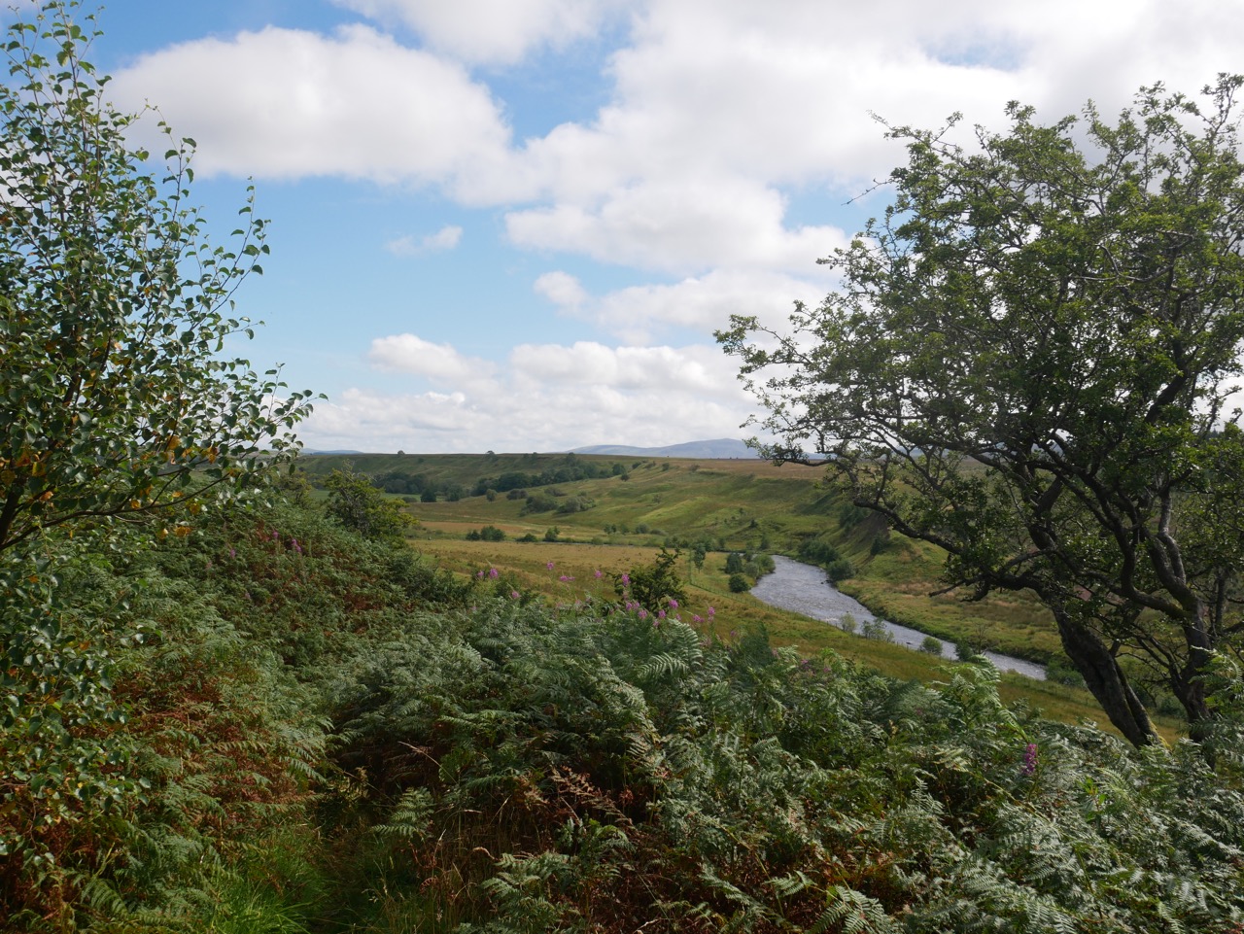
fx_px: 1079
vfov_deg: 46.8
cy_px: 467
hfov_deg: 59.9
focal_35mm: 30
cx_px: 622
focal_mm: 15
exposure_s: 1/400
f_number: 8
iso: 200
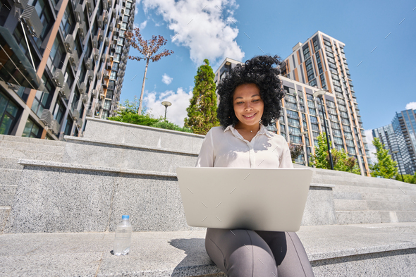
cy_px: 138
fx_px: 196
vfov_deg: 70.4
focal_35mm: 17
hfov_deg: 93.3
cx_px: 208
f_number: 3.5
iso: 200
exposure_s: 1/2000
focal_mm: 17
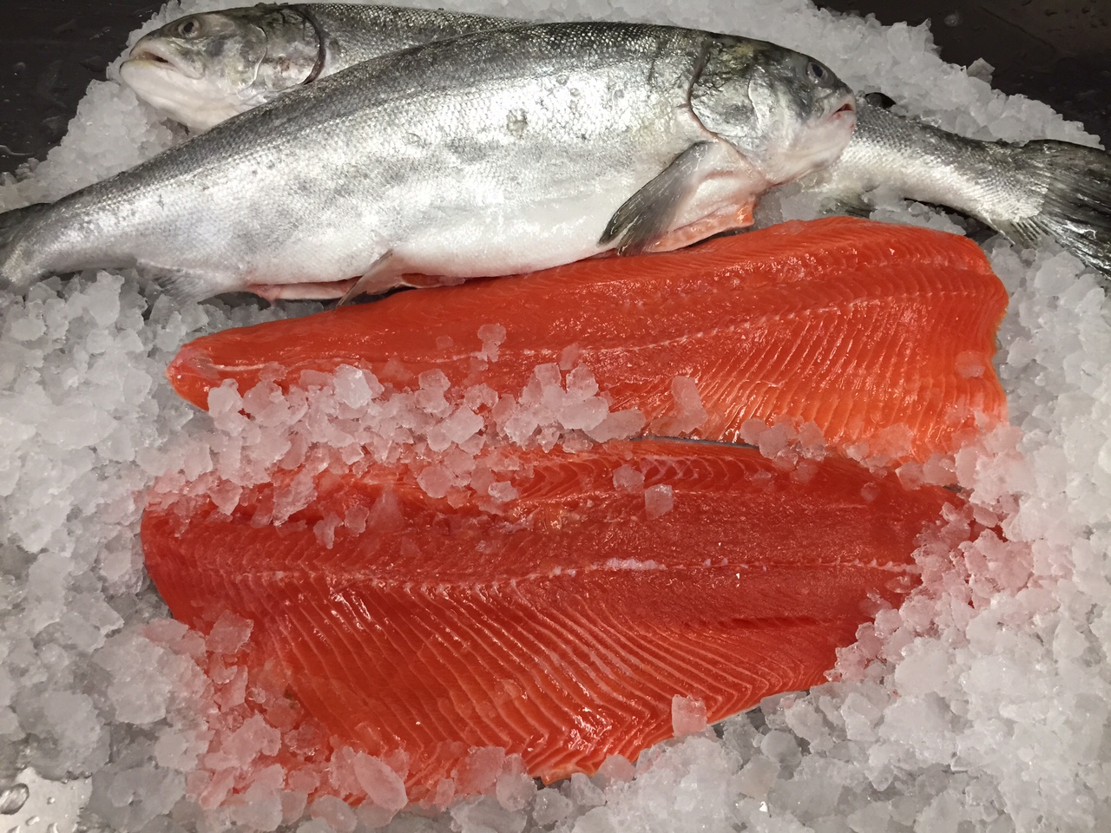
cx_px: 556
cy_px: 416
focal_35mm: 29
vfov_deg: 48.2
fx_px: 931
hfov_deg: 61.7
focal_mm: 4.15
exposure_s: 1/30
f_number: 2.2
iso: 50
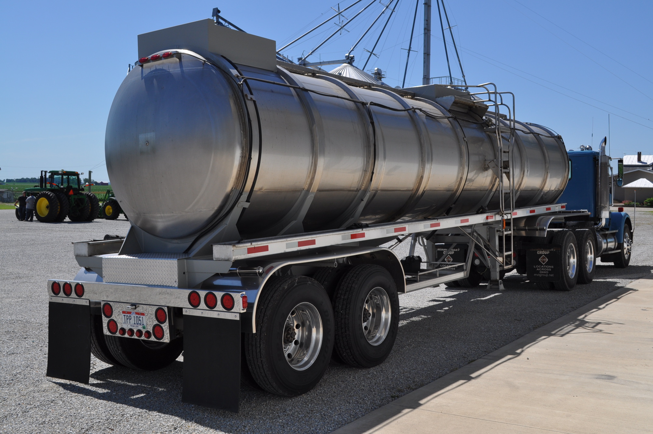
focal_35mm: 39
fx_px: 707
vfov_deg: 34.1
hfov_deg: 49.6
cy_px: 217
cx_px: 326
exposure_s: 1/400
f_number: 10
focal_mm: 26
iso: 200
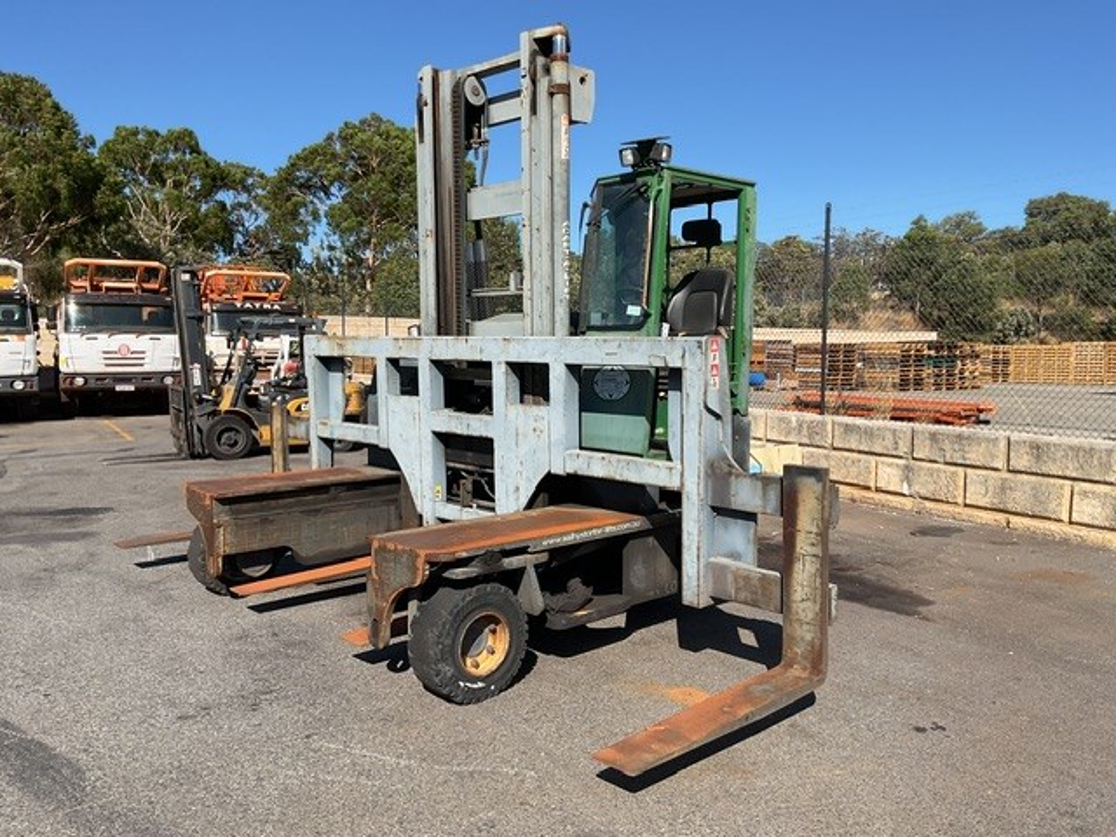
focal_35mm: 29
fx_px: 935
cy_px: 418
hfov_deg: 61.7
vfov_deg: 48.2
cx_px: 558
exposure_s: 1/1848
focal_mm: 3
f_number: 1.8
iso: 16
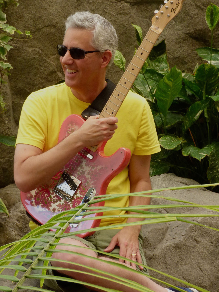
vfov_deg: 14.0
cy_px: 146
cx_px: 110
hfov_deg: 10.5
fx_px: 1189
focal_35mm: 141
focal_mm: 25.24
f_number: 5.3
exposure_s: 1/160
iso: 800
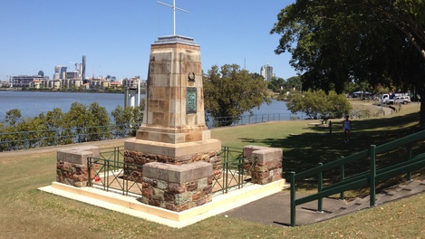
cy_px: 94
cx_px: 209
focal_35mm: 39
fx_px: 440
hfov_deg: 51.6
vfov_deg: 30.4
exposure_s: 1/1727
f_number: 2.4
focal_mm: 4.28
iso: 50
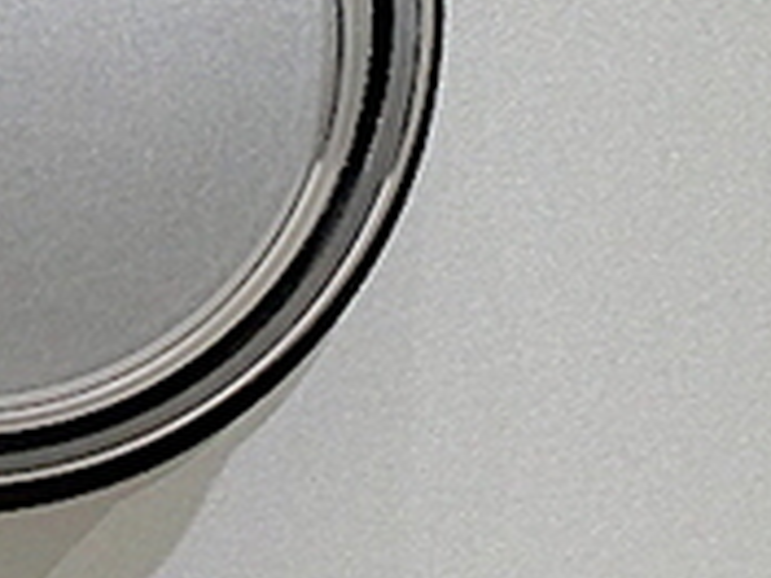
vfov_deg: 1.8
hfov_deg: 2.4
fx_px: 18375
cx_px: -784
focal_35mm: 825
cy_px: 140
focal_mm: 27.1
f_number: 5.4
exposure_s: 1/8
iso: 200
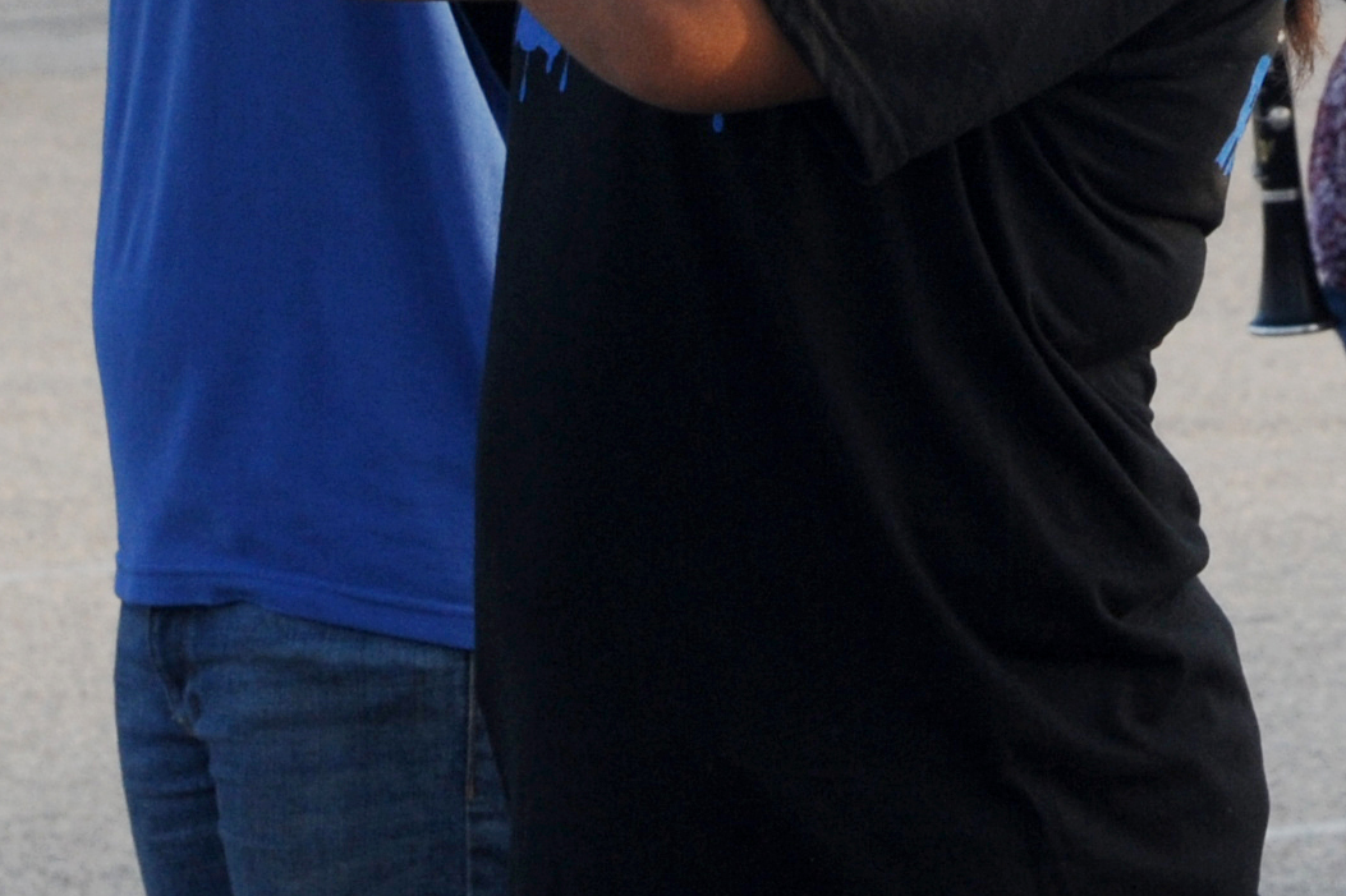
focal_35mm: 485
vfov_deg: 2.8
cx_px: 1539
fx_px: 18124
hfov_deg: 4.2
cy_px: -579
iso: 640
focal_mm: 120
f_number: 13
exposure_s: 1/125
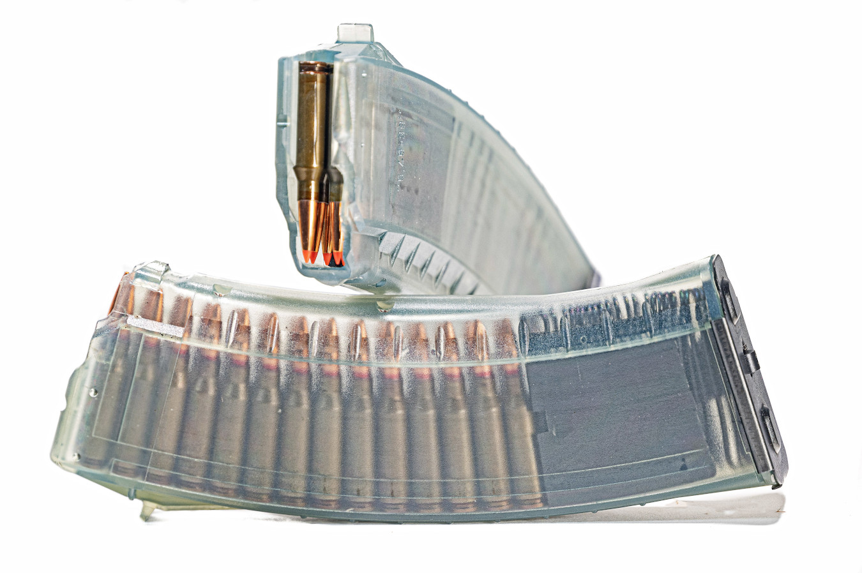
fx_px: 6699
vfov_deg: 4.9
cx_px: 431
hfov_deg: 7.4
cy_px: 286
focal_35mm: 280
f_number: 5.6
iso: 500
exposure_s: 1/20
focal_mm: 280
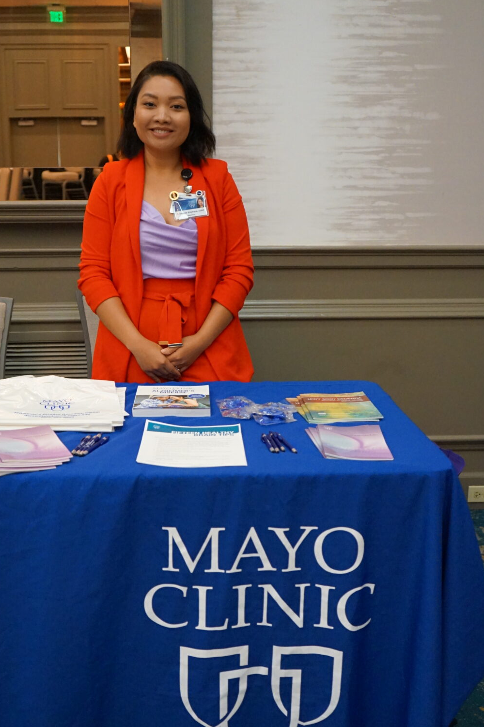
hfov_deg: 32.6
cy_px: 409
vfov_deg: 47.3
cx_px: 203
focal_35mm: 41
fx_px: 827
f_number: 4
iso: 5000
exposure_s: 1/160
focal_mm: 32
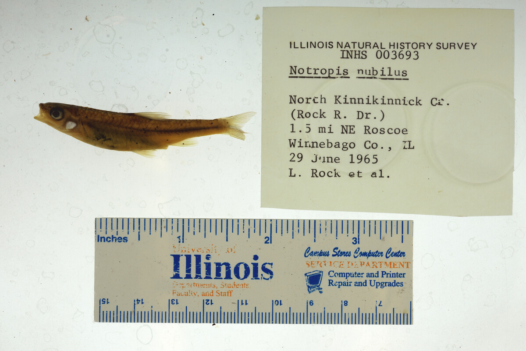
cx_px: 263
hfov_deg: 33.4
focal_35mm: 60
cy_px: 176
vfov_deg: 22.6
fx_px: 877
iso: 100
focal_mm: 60
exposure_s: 1/200
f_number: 10
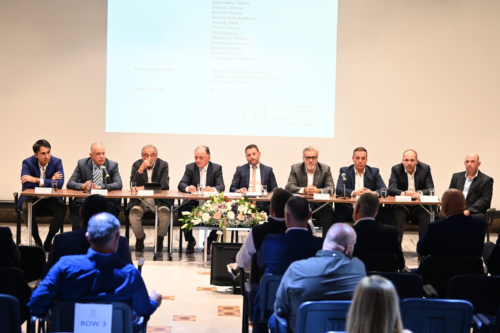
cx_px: 250
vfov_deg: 19.4
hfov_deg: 28.9
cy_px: 166
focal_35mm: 70
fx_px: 972
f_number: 3.2
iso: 4000
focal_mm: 70
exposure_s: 1/100
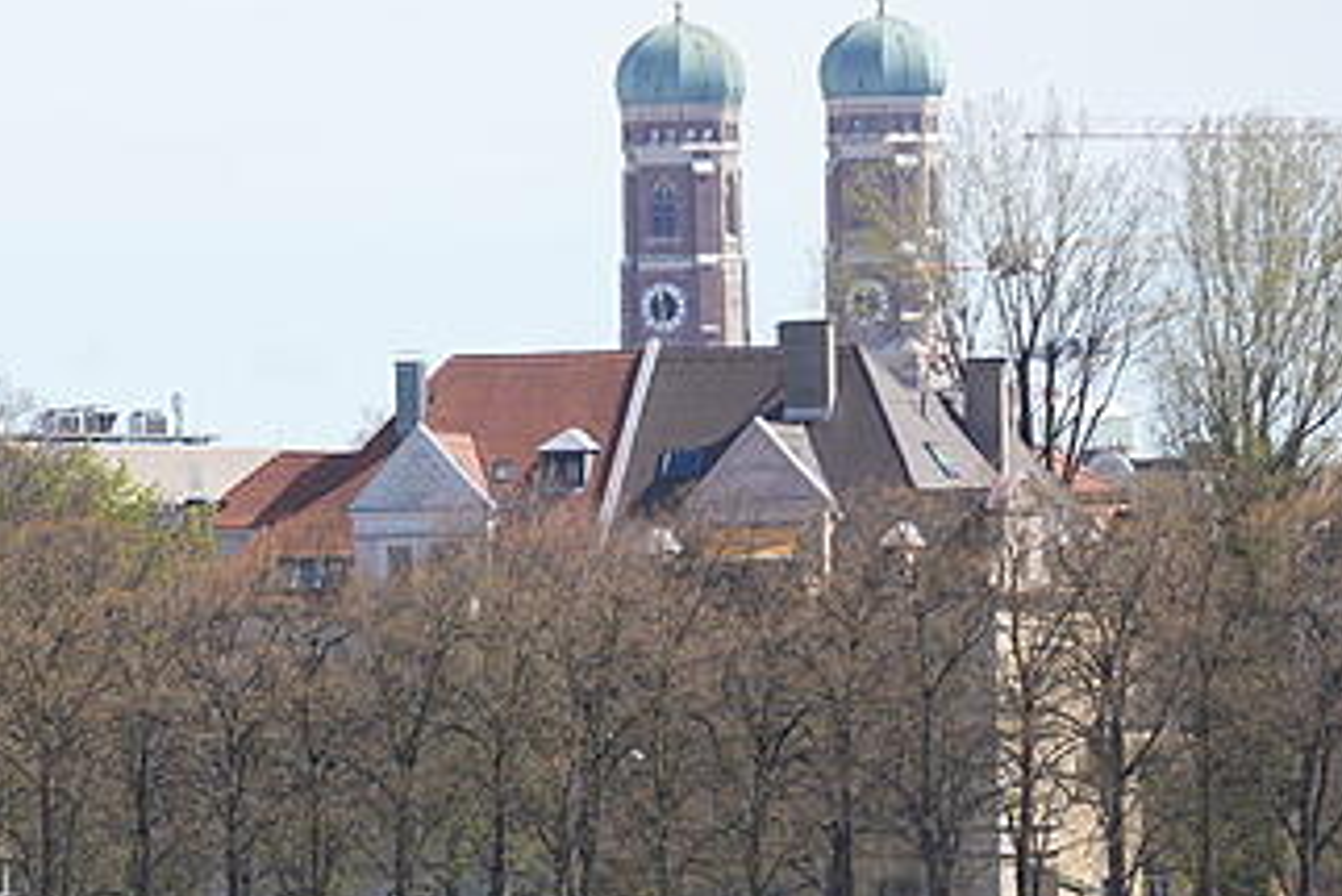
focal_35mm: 498
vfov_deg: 2.8
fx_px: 18572
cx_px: 140
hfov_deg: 4.1
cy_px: 1081
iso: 125
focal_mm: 198
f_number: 7.1
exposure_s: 1/250
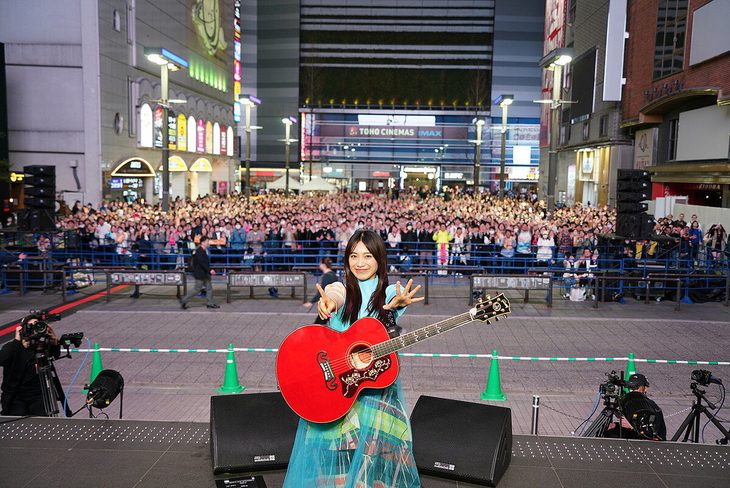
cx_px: 365
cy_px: 244
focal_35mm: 37
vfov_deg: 36.0
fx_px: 751
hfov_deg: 51.9
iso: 320
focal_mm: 37
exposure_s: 1/40
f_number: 3.2
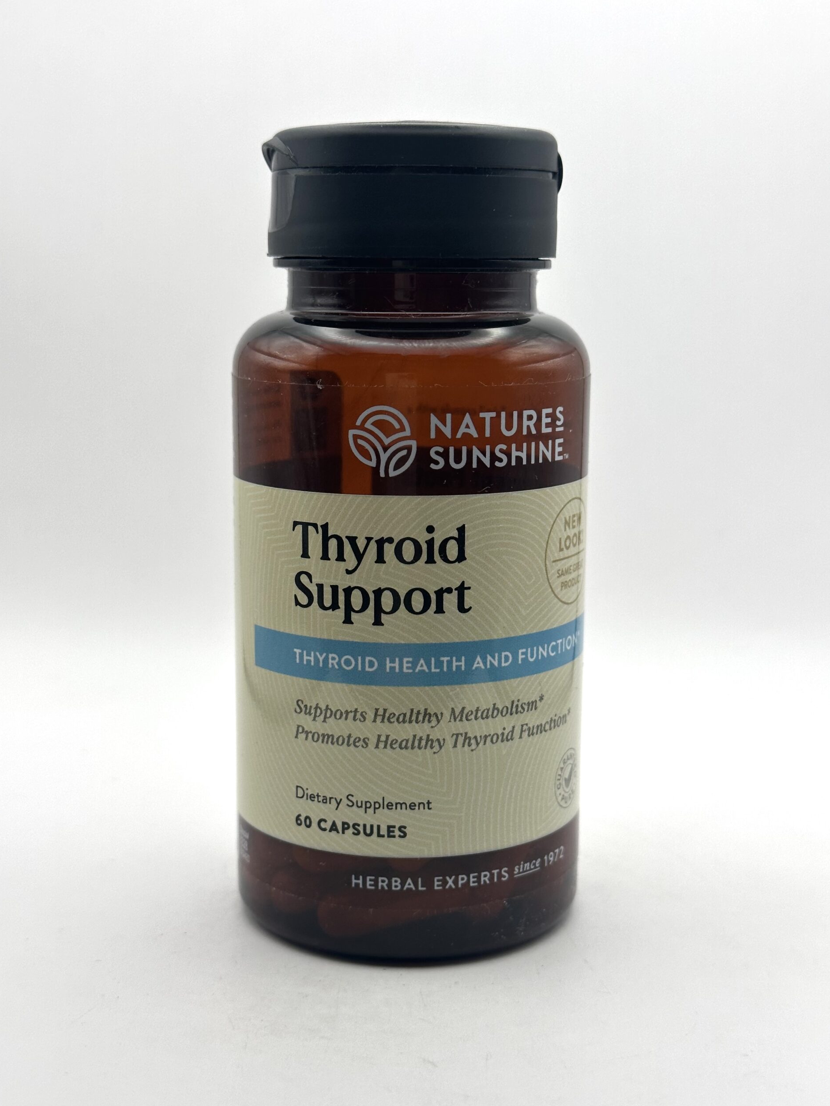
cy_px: 549
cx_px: 412
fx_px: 1567
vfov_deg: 38.9
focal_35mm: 49
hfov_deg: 29.7
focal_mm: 6.86
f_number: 1.78
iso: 64
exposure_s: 1/336
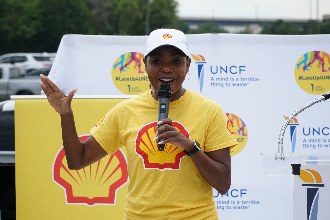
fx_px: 1439
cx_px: 165
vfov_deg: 8.7
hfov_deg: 13.1
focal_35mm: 157
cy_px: 110
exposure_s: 1/500
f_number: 7.1
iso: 2500
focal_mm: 105
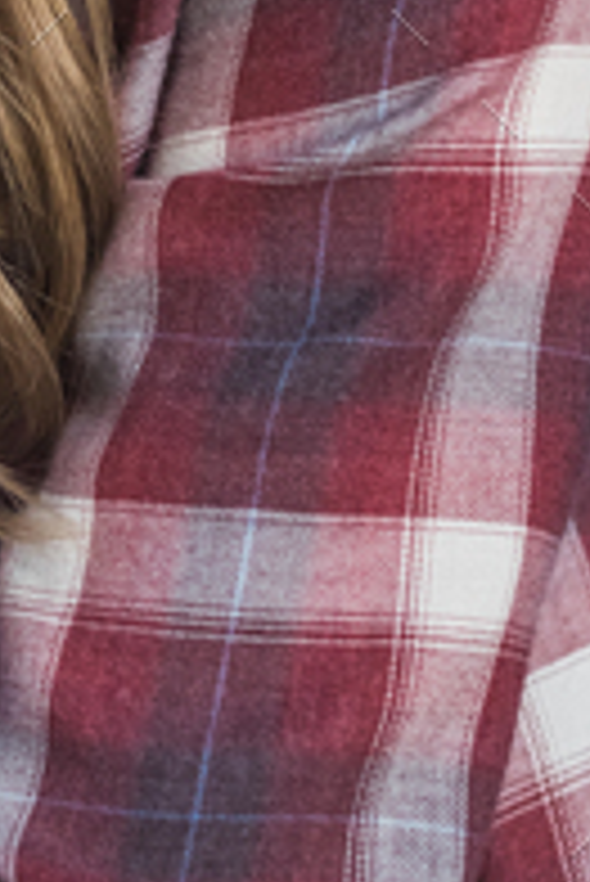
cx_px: -468
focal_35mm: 225
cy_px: -189
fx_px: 5521
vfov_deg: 9.0
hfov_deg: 6.0
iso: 500
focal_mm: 50
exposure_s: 1/125
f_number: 2.8
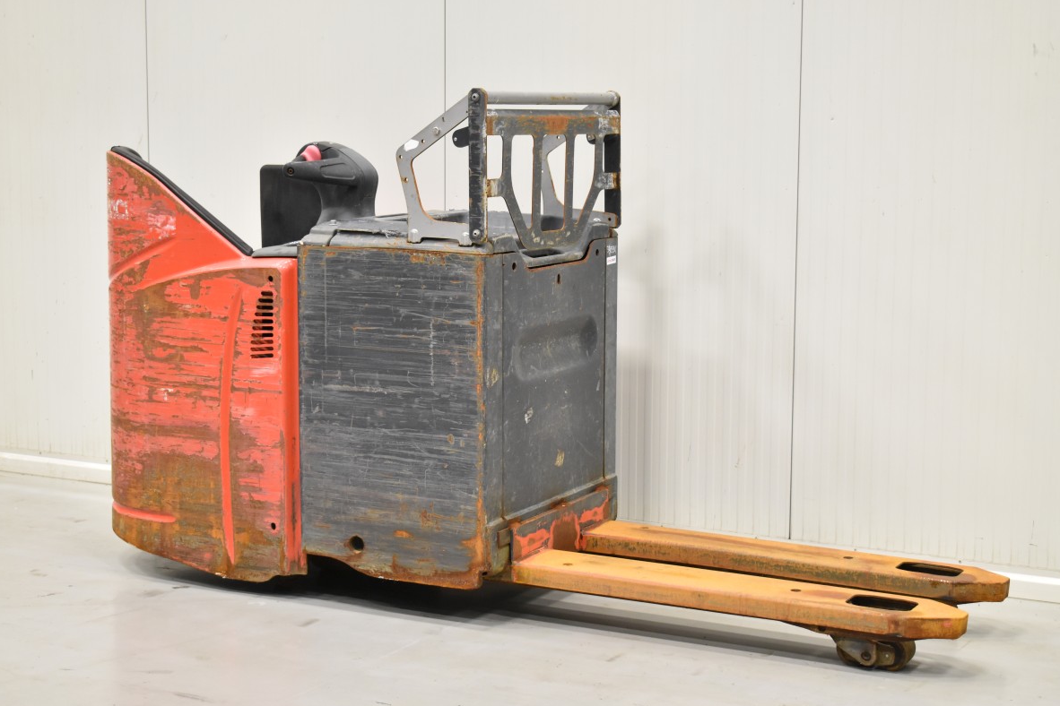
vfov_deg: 19.9
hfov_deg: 29.4
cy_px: 356
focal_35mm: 69
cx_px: 529
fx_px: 2017
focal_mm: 45
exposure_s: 1/30
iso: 1600
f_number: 5.6
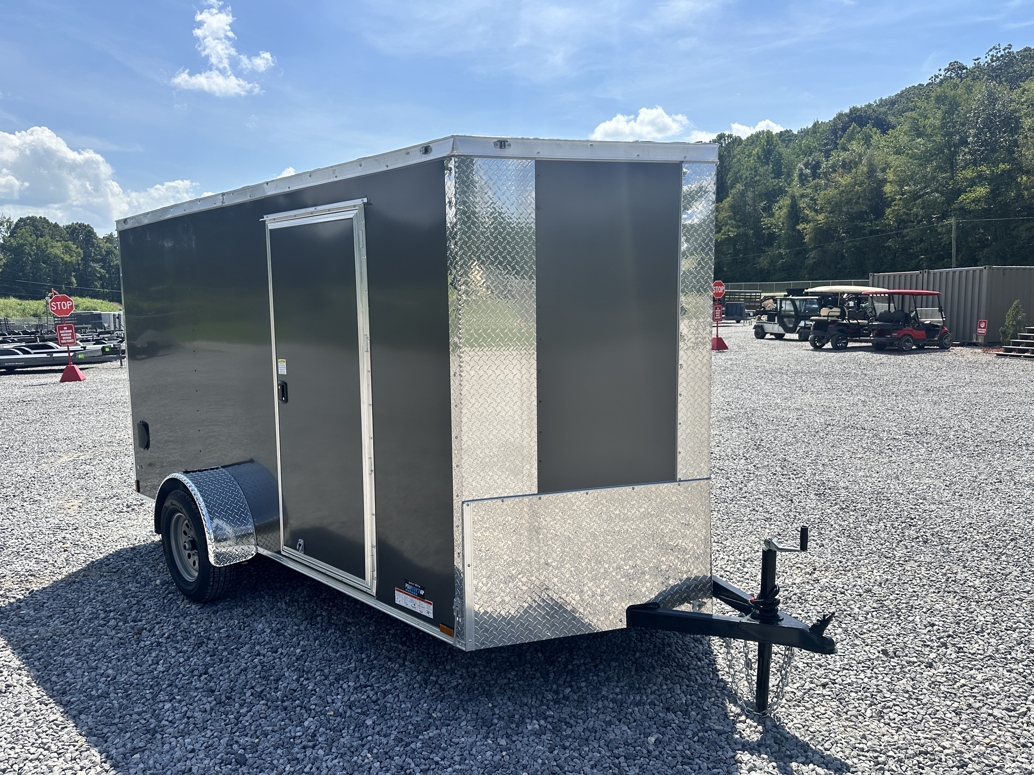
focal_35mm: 24
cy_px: 388
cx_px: 517
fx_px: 717
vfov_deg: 56.8
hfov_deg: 71.6
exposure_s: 1/4545
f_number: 1.78
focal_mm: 6.86
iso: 80
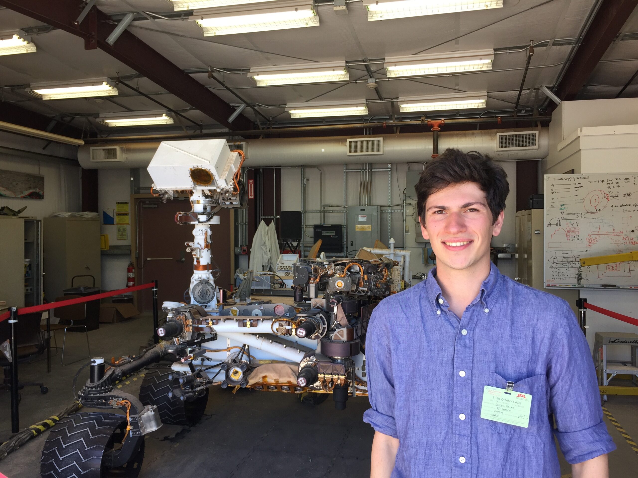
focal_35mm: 29
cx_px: 319
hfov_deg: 61.7
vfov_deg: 48.2
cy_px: 239
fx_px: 534
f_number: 2.2
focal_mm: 4.15
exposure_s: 1/120
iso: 32
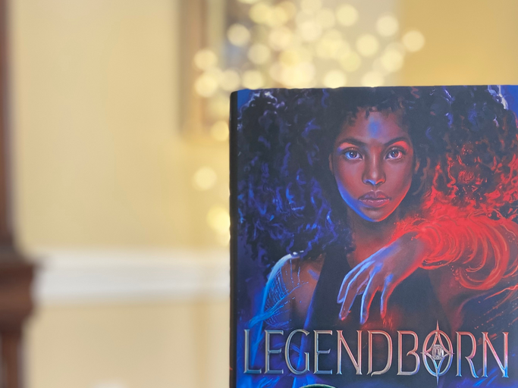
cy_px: 285
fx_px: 584
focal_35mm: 39
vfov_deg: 36.1
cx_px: 373
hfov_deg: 46.5
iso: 200
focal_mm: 4.25
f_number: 1.8
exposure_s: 1/60
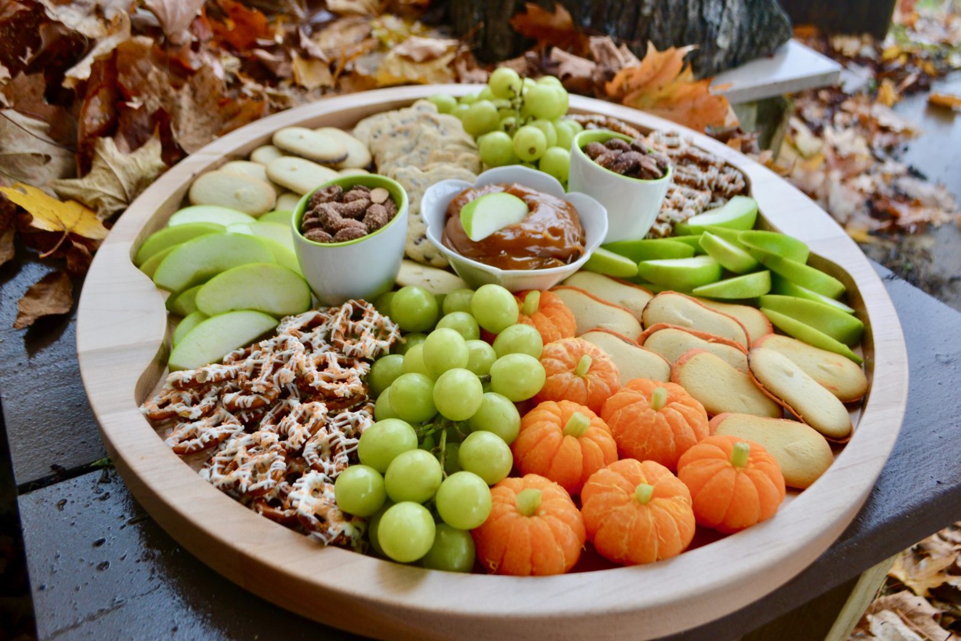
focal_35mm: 33
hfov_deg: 57.2
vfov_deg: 40.0
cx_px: 480
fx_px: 881
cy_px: 320
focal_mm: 22
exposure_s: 1/100
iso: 400
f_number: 5
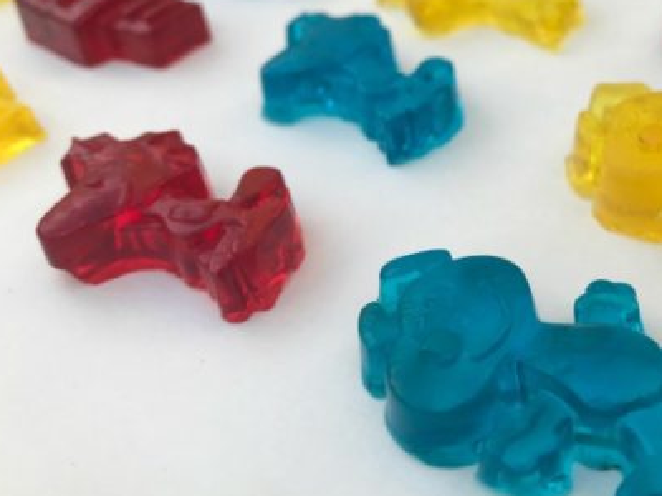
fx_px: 803
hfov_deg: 43.7
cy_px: 192
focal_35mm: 42
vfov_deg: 34.2
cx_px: 478
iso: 20
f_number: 1.8
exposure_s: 1/155
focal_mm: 3.99
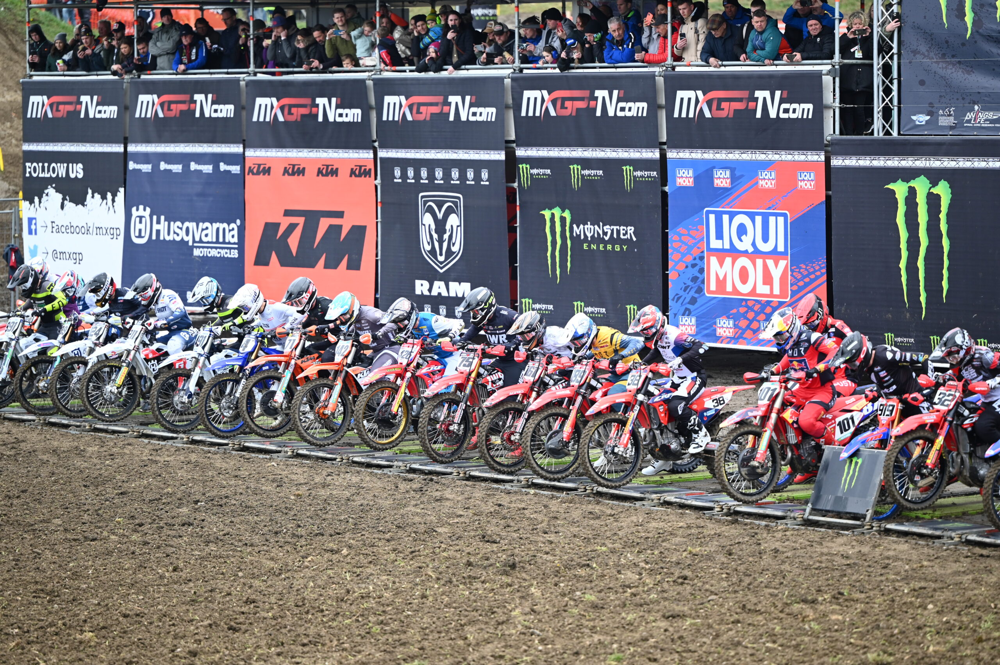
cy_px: 332
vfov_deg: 9.4
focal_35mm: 145
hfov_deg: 14.2
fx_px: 4025
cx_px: 500
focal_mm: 145
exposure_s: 1/1000
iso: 500
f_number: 2.8
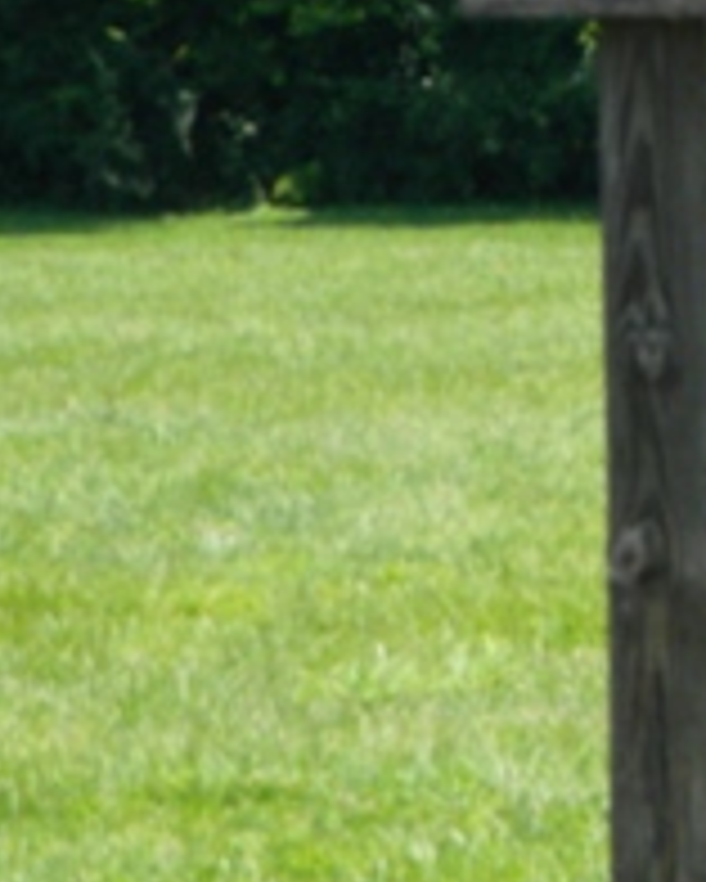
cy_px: 212
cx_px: 1394
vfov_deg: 5.8
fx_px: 8743
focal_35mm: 335
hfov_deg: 4.6
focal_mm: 19
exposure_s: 1/263
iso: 80
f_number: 4.7
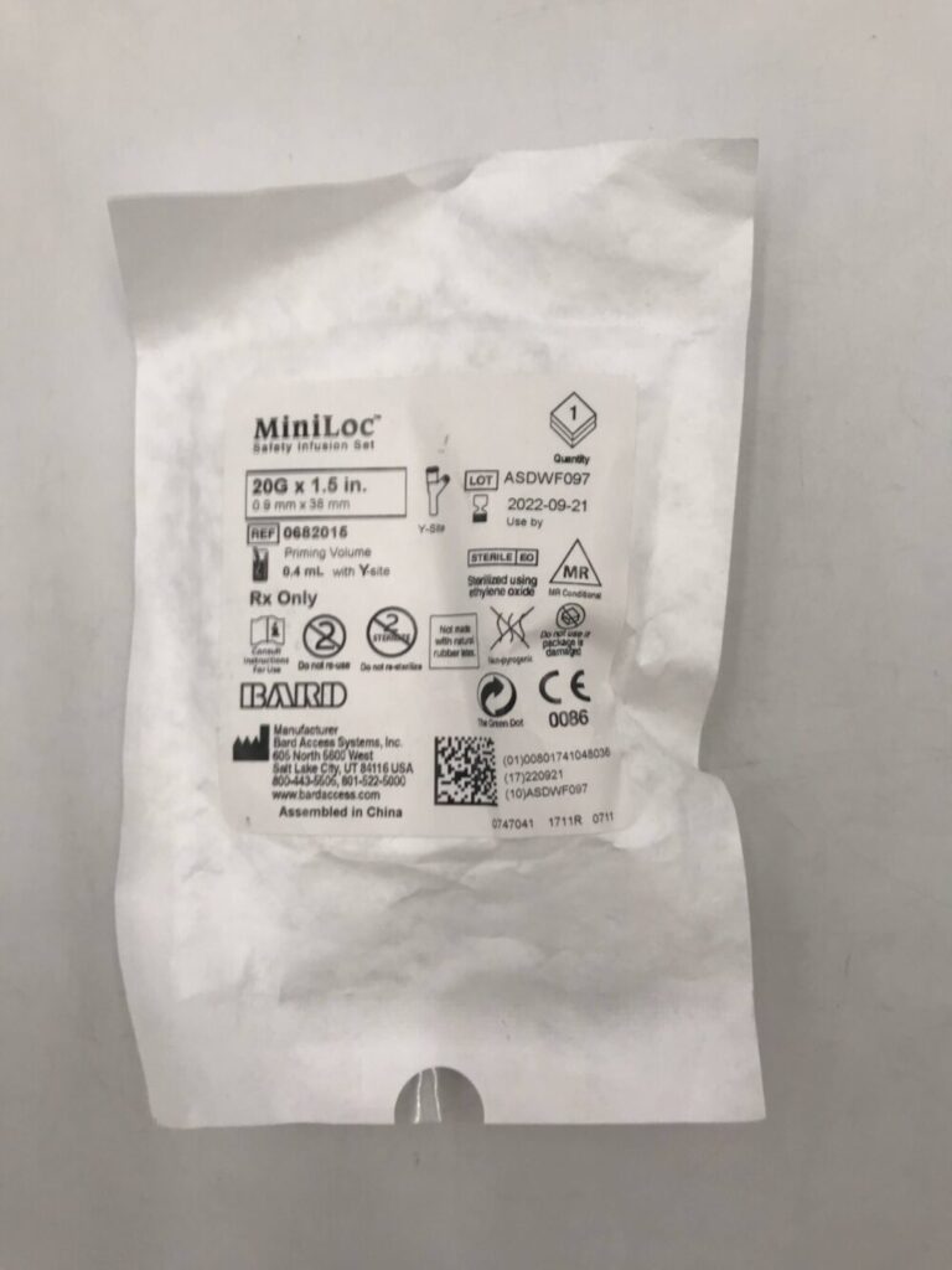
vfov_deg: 63.4
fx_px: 1027
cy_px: 635
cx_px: 476
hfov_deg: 49.7
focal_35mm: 28
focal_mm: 3.99
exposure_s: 1/60
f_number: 1.8
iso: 25
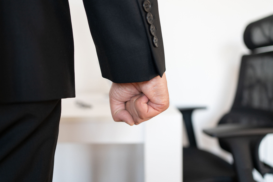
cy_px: 91
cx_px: 136
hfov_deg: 54.4
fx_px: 265
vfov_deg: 37.9
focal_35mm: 35
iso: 400
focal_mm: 35
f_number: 2.8
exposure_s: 1/60
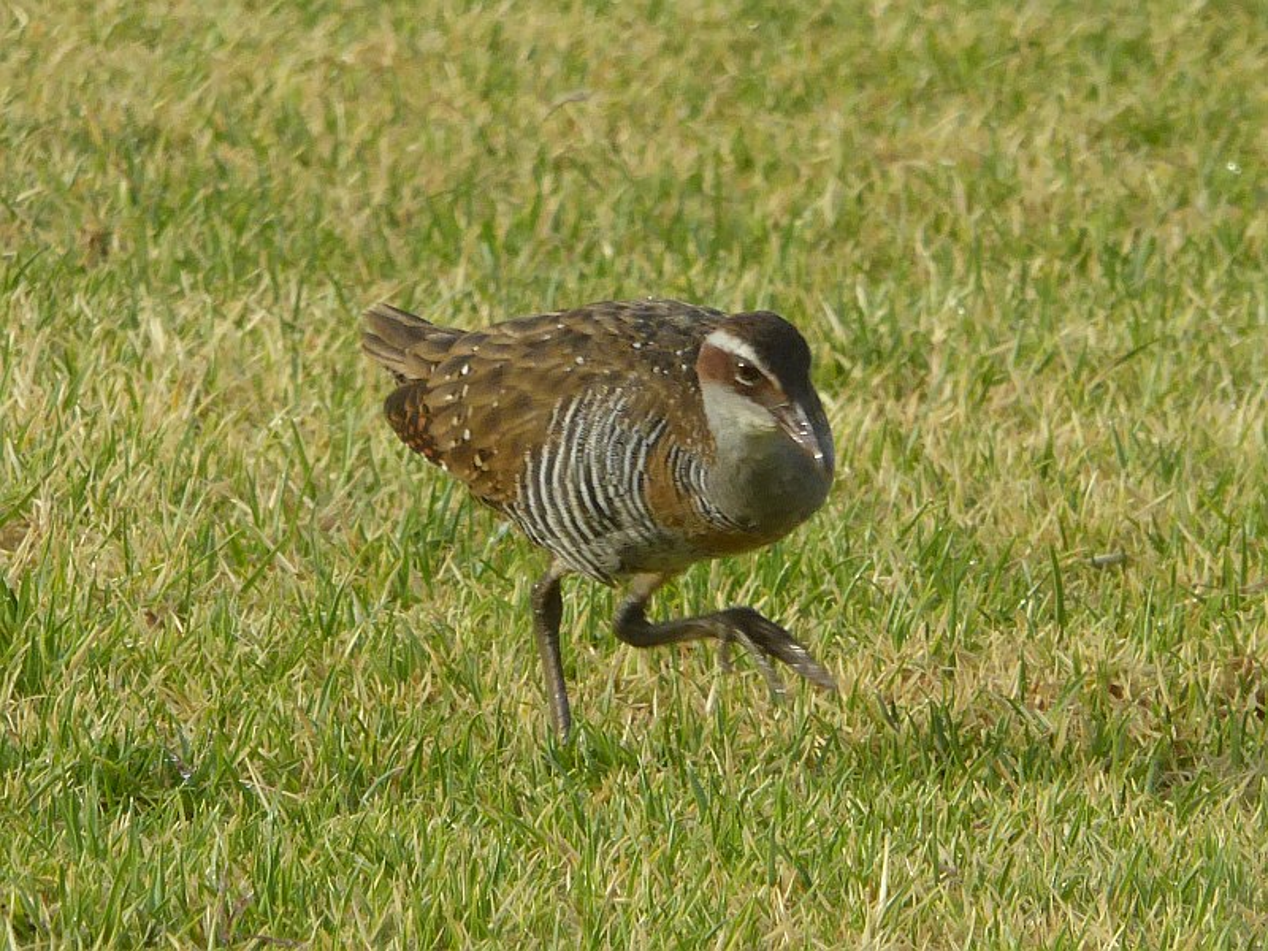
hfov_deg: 3.3
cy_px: 476
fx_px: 21978
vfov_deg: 2.5
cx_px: 634
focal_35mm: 600
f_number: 7.1
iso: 200
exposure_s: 1/320
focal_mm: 107.5
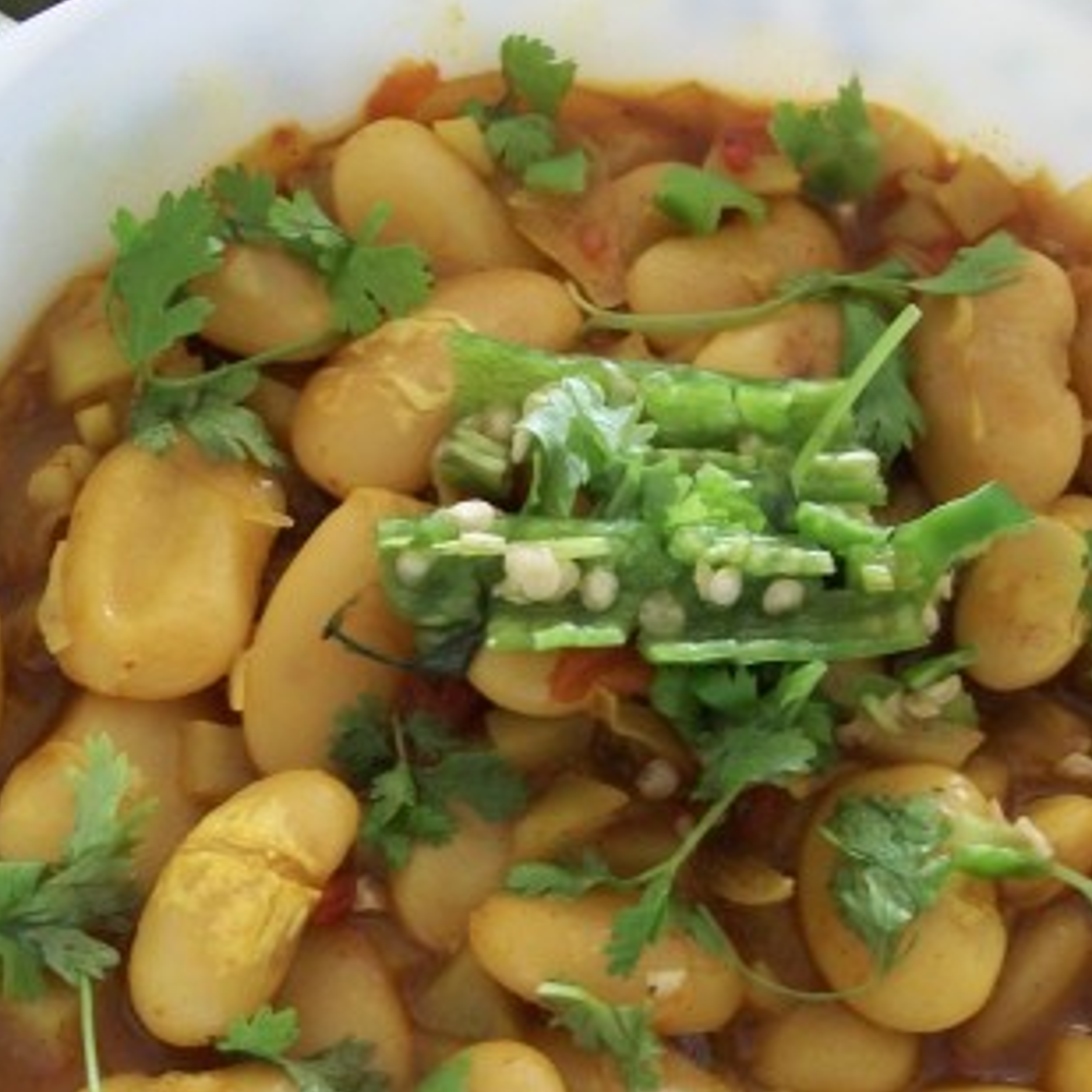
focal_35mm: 55
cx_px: 569
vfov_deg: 30.9
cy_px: 703
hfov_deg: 31.1
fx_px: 1963
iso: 160
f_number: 2.9
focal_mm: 5.7
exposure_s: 1/13
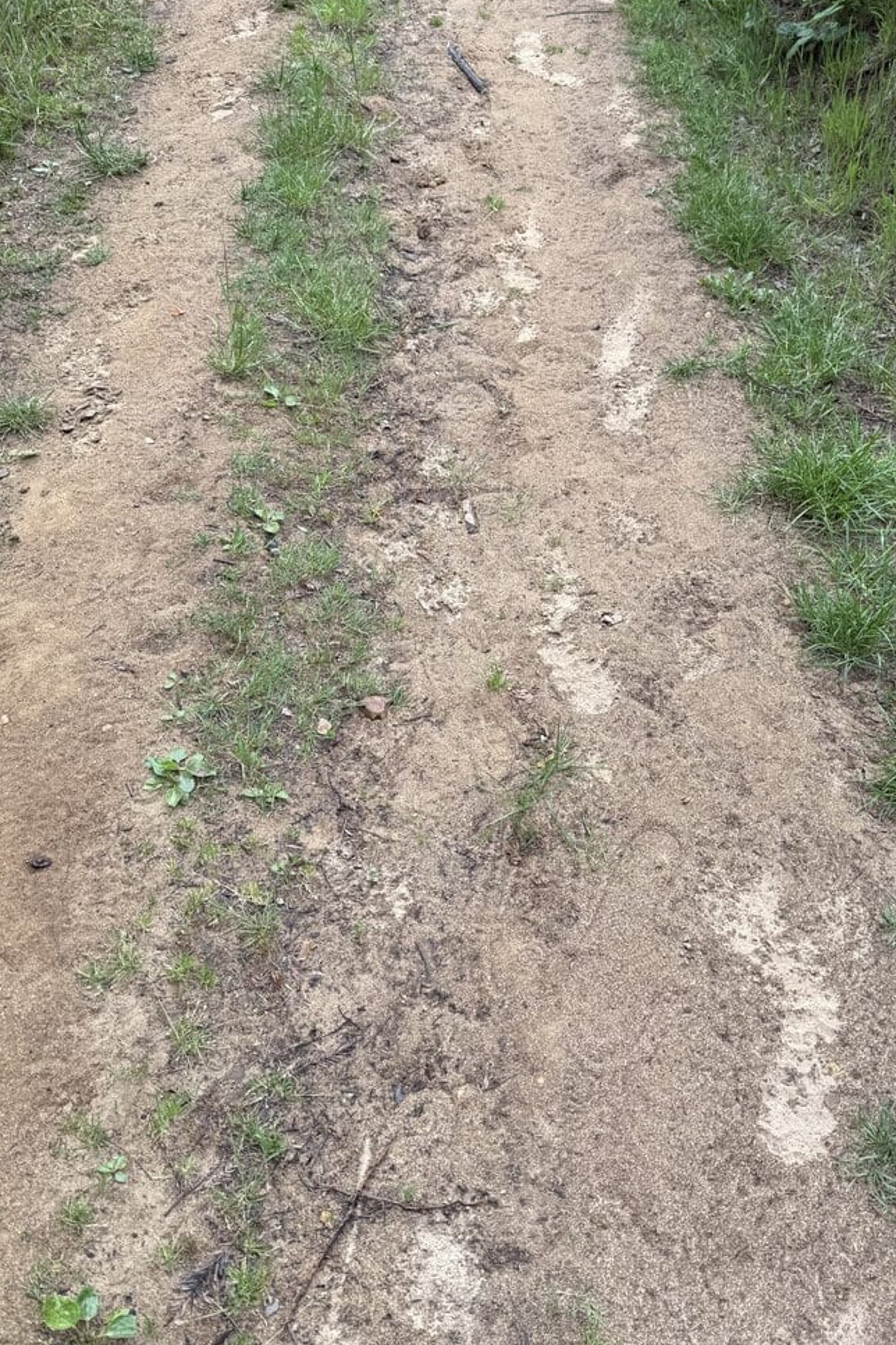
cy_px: 646
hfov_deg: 41.7
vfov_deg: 60.3
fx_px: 1157
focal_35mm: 31
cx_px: 612
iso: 80
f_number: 1.78
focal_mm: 6.76
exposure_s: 1/330
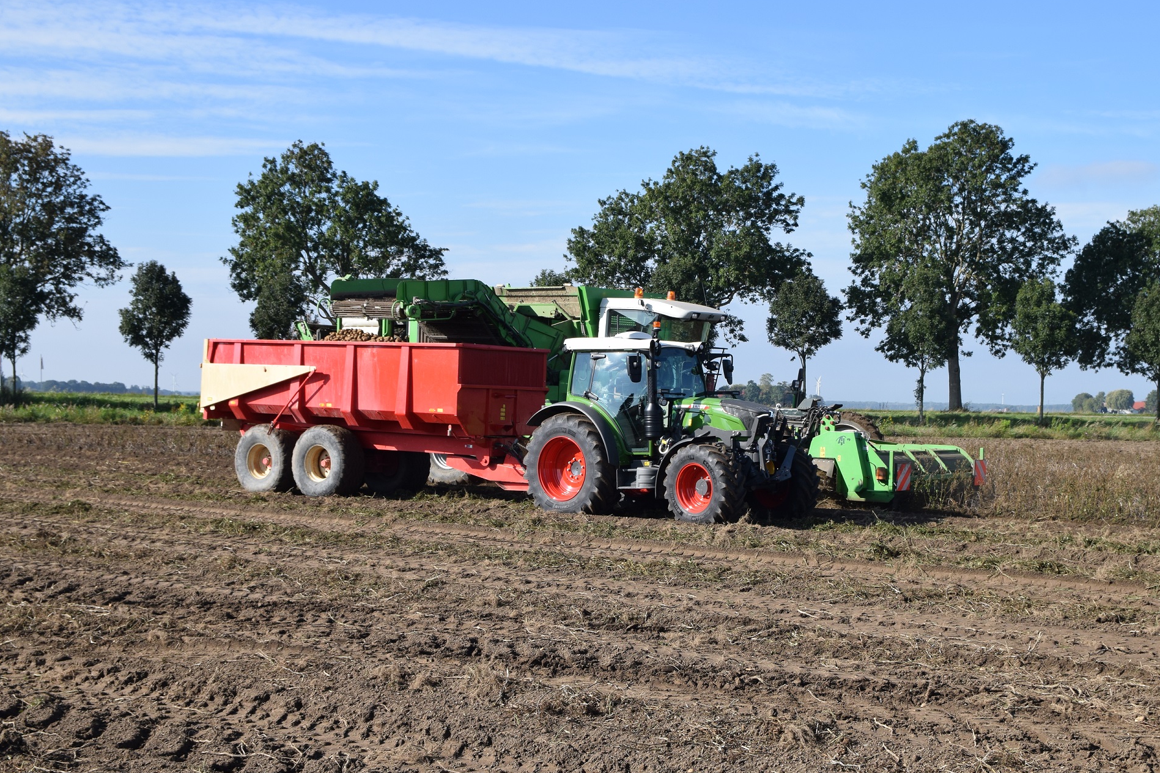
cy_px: 432
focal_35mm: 52
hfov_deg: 38.4
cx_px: 643
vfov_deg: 26.2
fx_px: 1662
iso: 200
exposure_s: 1/320
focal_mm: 29
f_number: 9
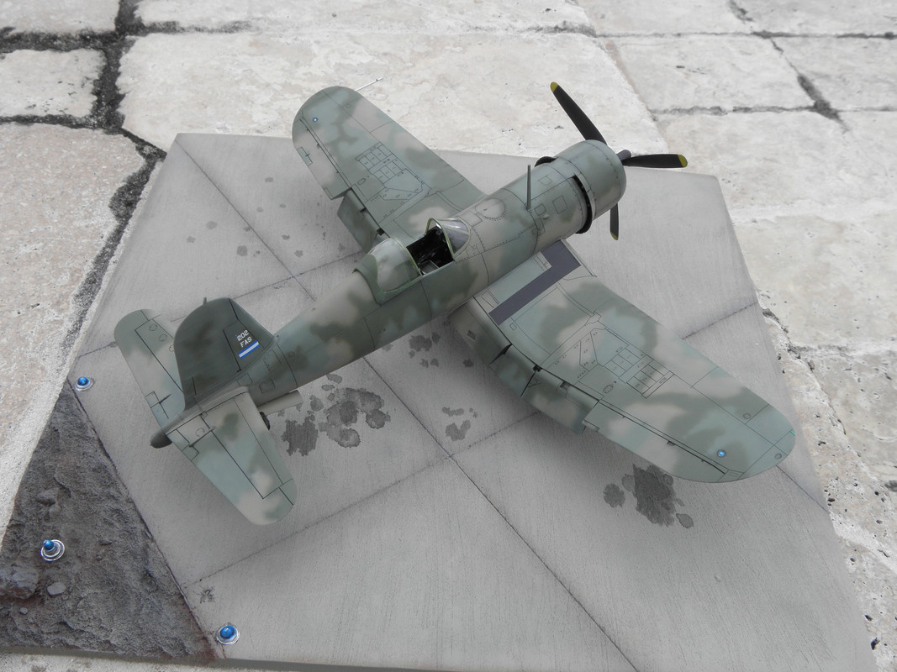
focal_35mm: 35
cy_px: 336
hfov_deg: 52.6
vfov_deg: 40.7
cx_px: 448
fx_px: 907
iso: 64
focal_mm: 6.24
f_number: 5.6
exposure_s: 1/100
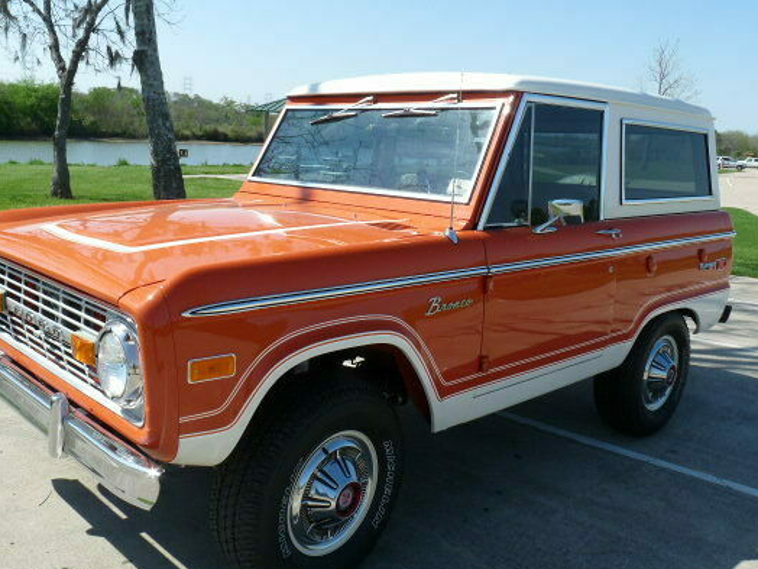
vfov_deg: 42.9
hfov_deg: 55.3
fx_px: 723
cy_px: 277
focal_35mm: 33
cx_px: 367
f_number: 5.6
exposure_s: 1/320
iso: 100
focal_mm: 4.8
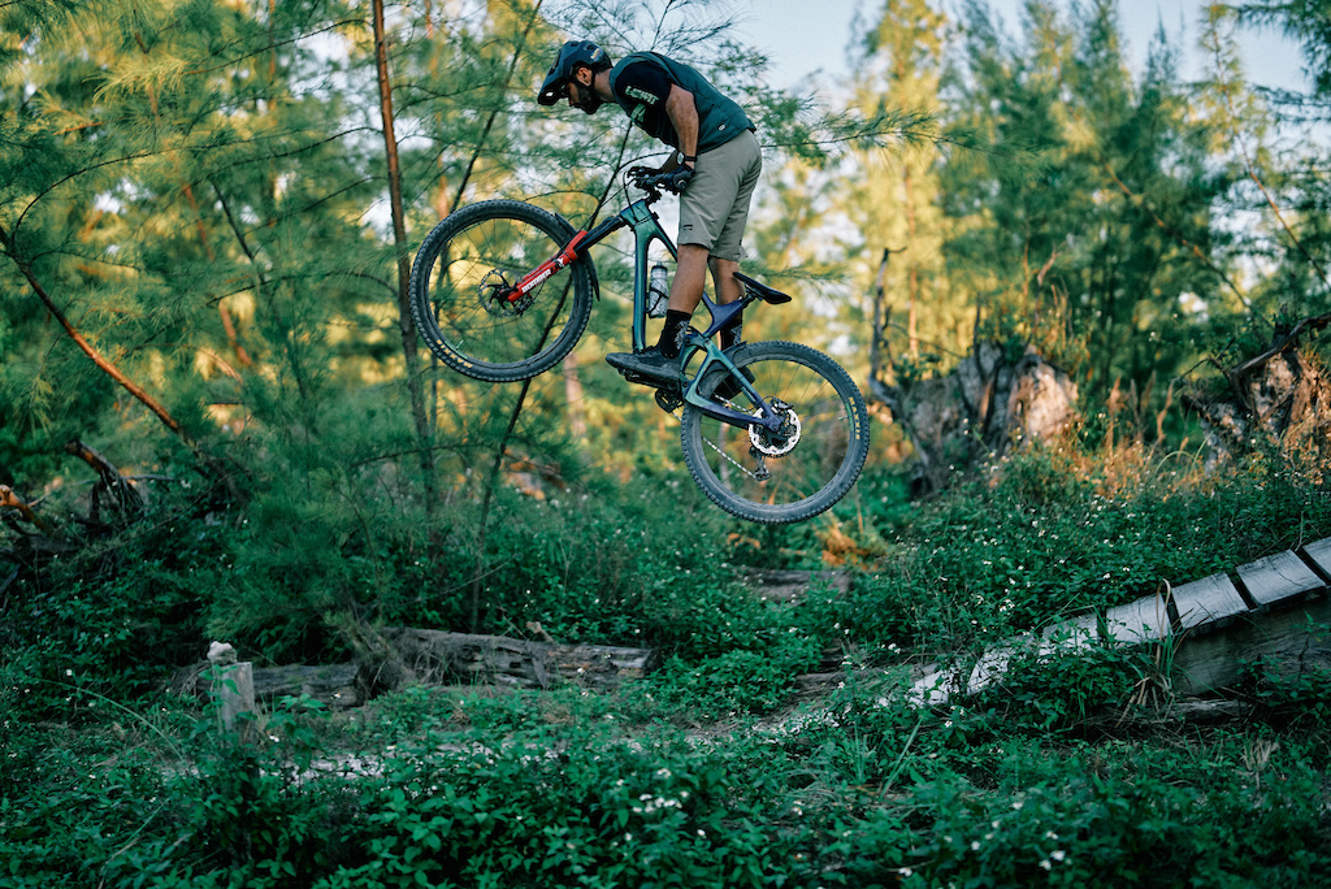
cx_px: 666
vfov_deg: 27.0
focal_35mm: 50
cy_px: 444
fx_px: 1850
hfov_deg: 39.6
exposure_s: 1/2000
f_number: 1.2
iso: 160
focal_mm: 50
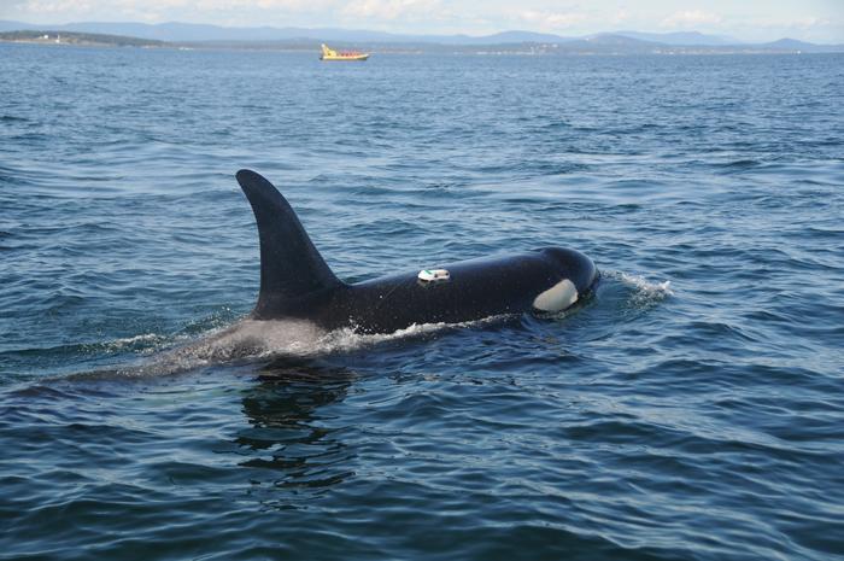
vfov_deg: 22.6
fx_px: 1405
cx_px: 422
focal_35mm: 60
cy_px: 280
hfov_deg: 33.4
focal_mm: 40
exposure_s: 1/1000
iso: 200
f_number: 4.5
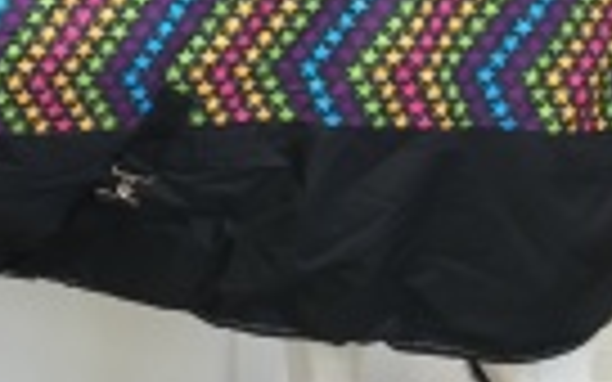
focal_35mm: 79
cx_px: -68
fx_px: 1318
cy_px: -108
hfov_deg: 24.3
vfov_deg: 15.7
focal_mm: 4.15
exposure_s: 1/33
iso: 80
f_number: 2.2
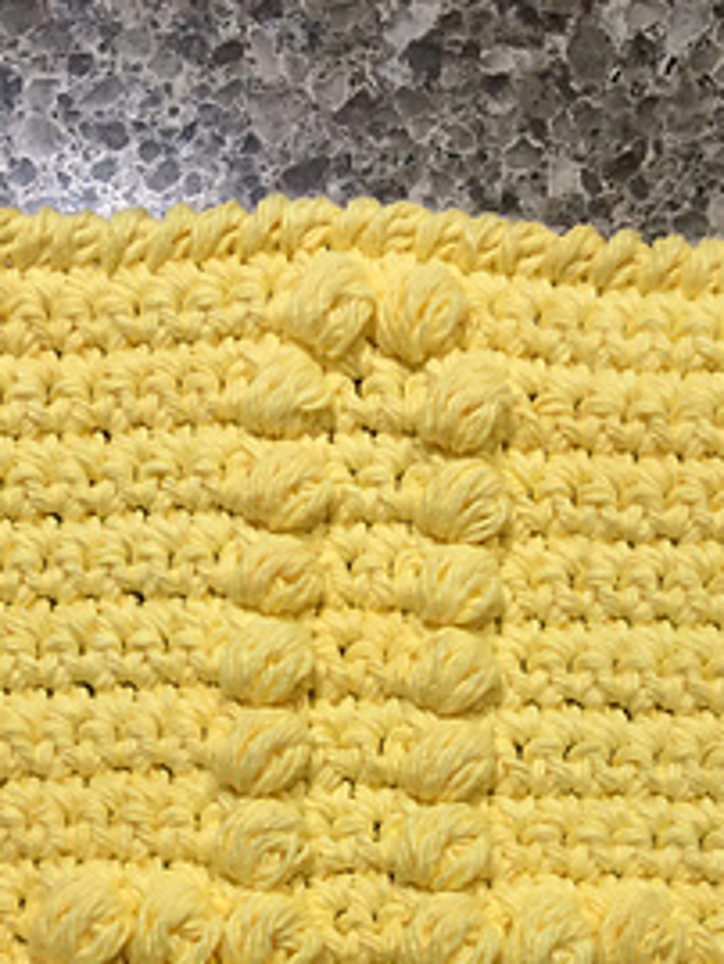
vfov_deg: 26.6
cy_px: 971
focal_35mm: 69
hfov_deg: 21.3
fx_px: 1923
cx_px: 344
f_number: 2.2
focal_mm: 4.15
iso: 32
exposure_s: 1/15
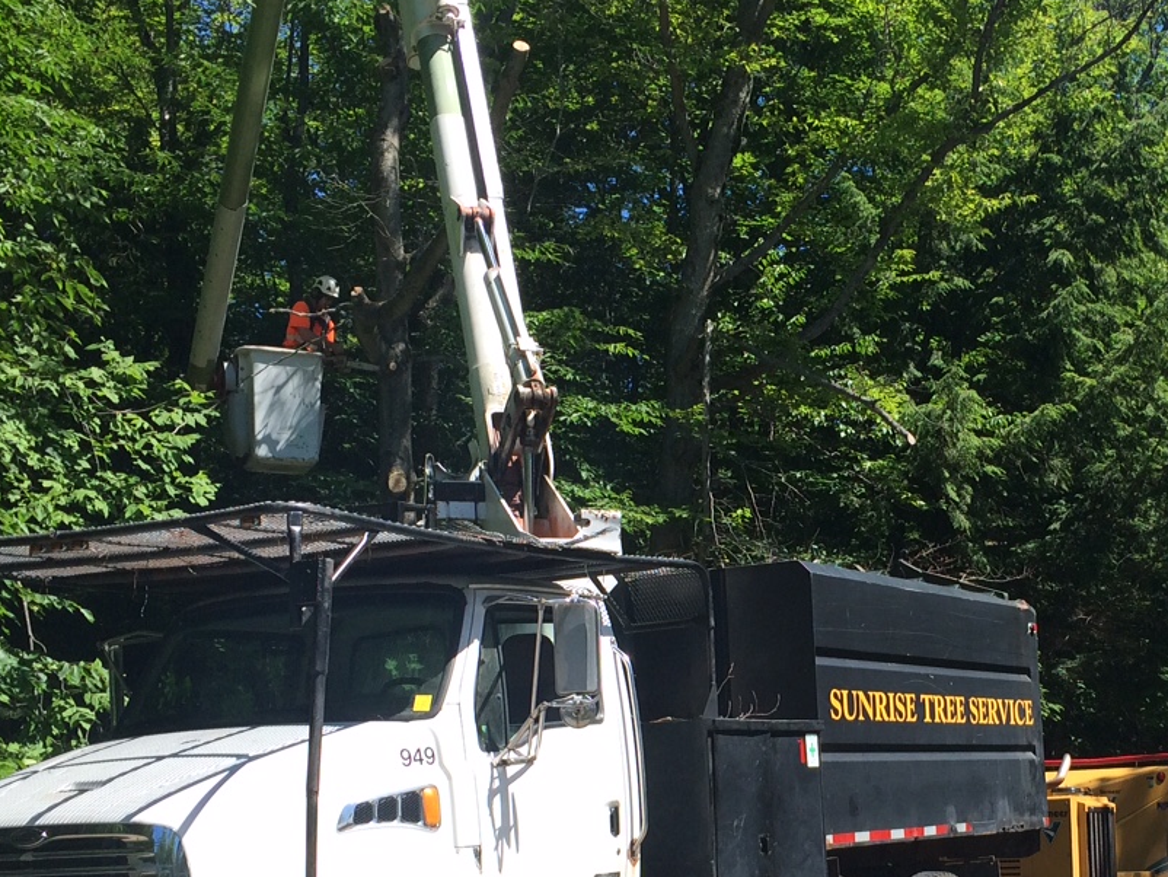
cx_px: 896
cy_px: 650
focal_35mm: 59
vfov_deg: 24.6
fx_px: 1991
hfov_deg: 32.0
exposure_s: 1/1172
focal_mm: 4.15
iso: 32
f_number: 2.2
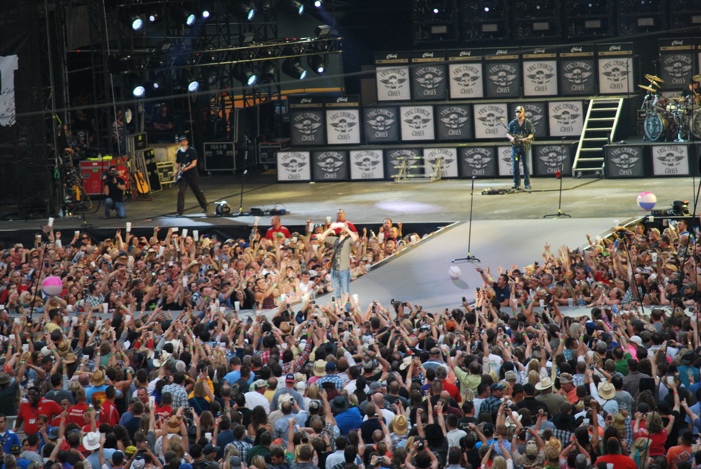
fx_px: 5848
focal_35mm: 300
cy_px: 234
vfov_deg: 4.6
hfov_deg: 6.9
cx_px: 350
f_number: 5.6
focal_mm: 200
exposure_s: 1/60
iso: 400
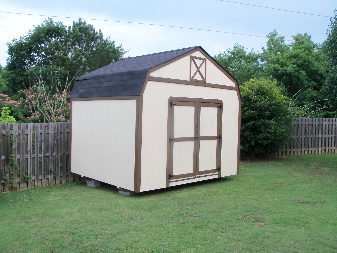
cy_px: 126
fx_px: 341
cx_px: 168
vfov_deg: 40.7
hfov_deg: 52.6
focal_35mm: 35
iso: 80
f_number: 3
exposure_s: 1/200
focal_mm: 6.3
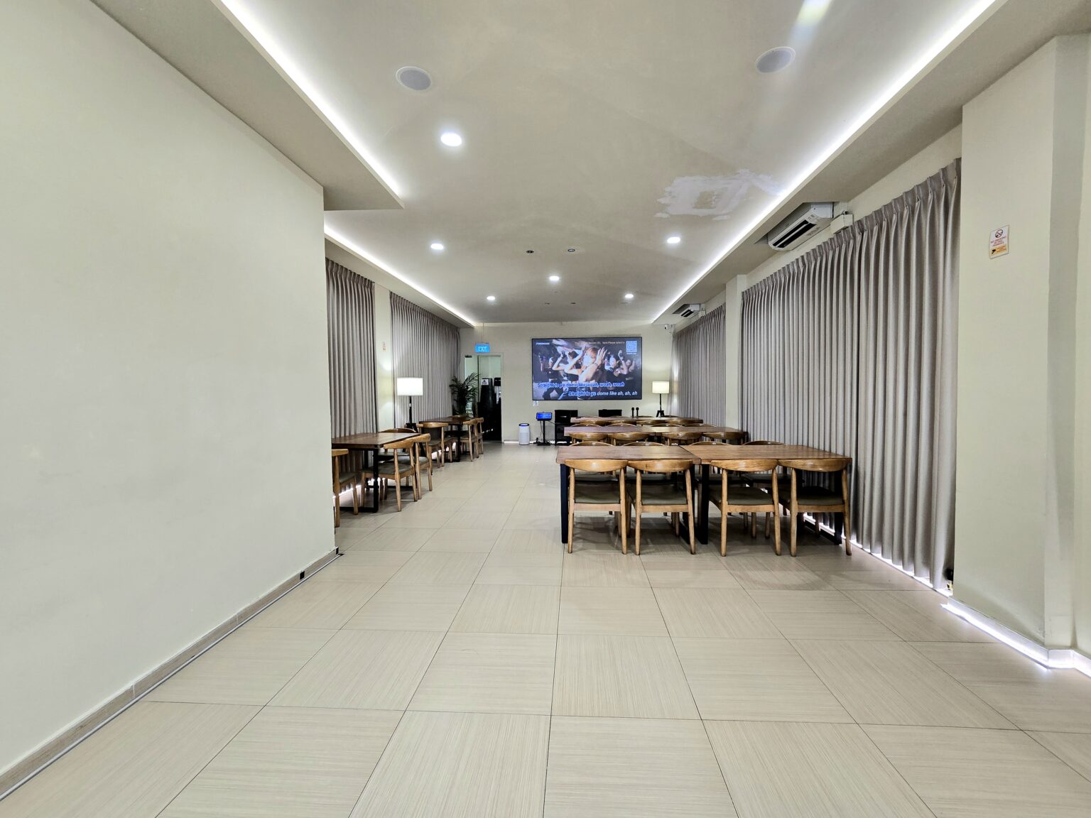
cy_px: 409
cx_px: 546
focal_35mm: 13
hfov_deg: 106.2
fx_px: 410
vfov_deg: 89.9
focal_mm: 2.2
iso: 160
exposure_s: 1/60.2
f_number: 2.2
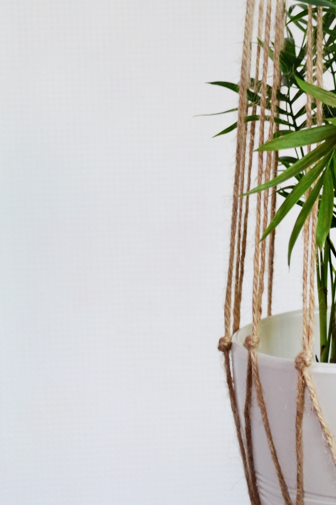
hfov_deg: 12.3
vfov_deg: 18.9
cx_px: 420
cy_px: 200
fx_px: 1512
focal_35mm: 108
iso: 400
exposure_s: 1/60
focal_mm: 28
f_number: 4.5
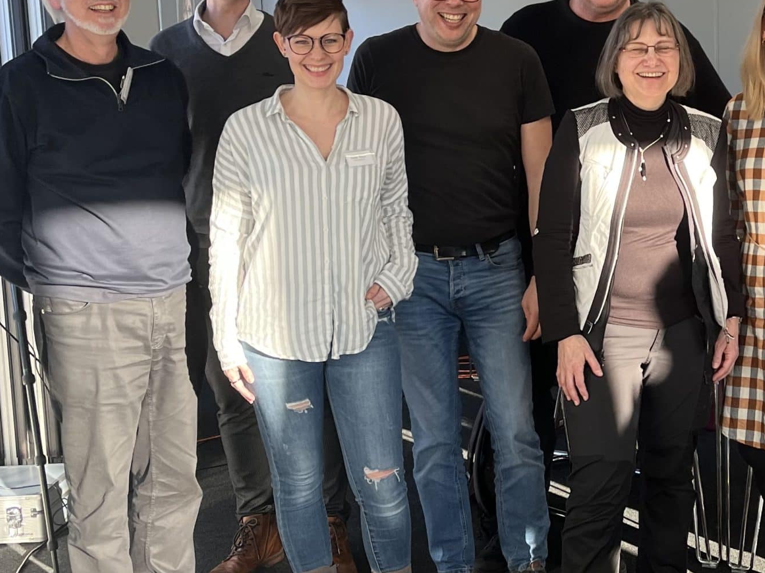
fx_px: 884
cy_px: 297
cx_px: 545
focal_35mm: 40
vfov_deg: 35.9
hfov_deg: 45.6
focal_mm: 5.1
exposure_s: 1/121
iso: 80
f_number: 1.6
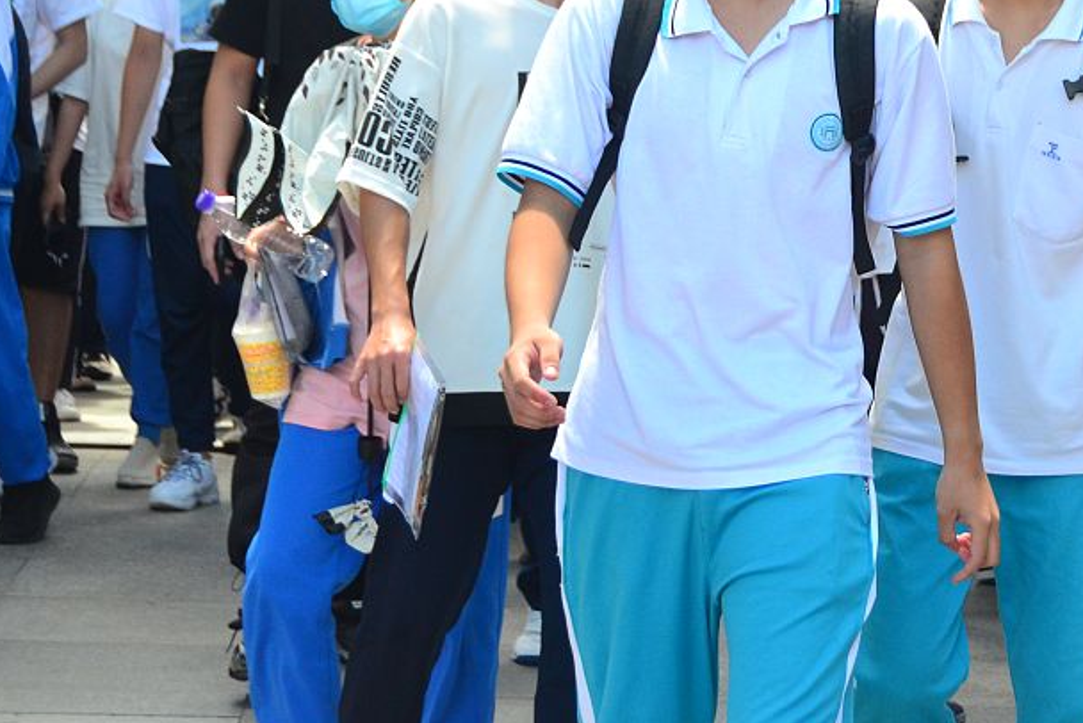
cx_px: 916
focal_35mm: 142
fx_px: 4274
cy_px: 139
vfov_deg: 9.6
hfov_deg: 14.3
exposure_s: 1/500
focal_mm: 48
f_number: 4.5
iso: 800
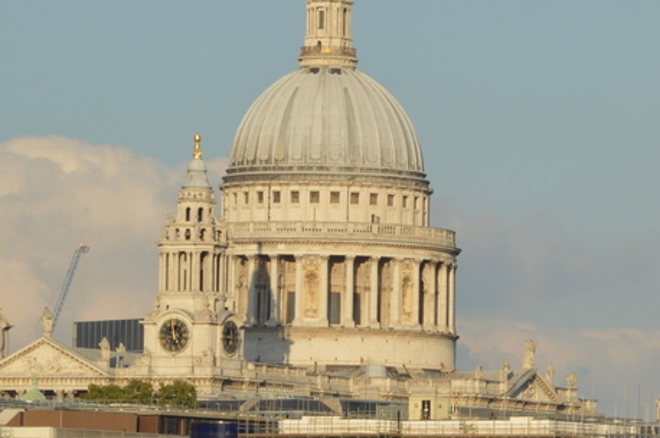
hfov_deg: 6.0
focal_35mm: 344
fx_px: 6299
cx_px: 506
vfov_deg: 4.0
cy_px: 374
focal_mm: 105
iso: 100
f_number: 22
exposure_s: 1/50
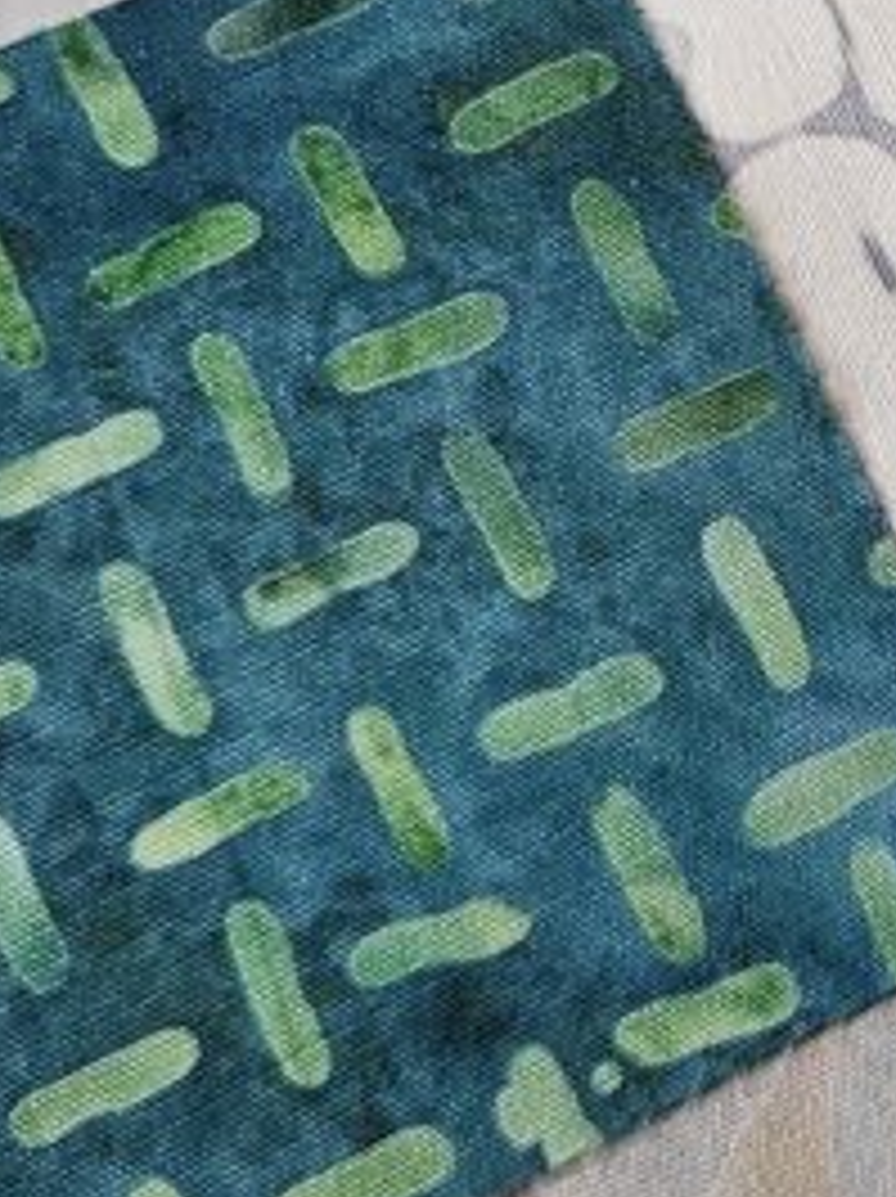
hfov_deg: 10.7
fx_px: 4597
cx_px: 1328
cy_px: -207
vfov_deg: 14.4
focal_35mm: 133
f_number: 1.8
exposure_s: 1/100
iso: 1000
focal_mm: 5.4
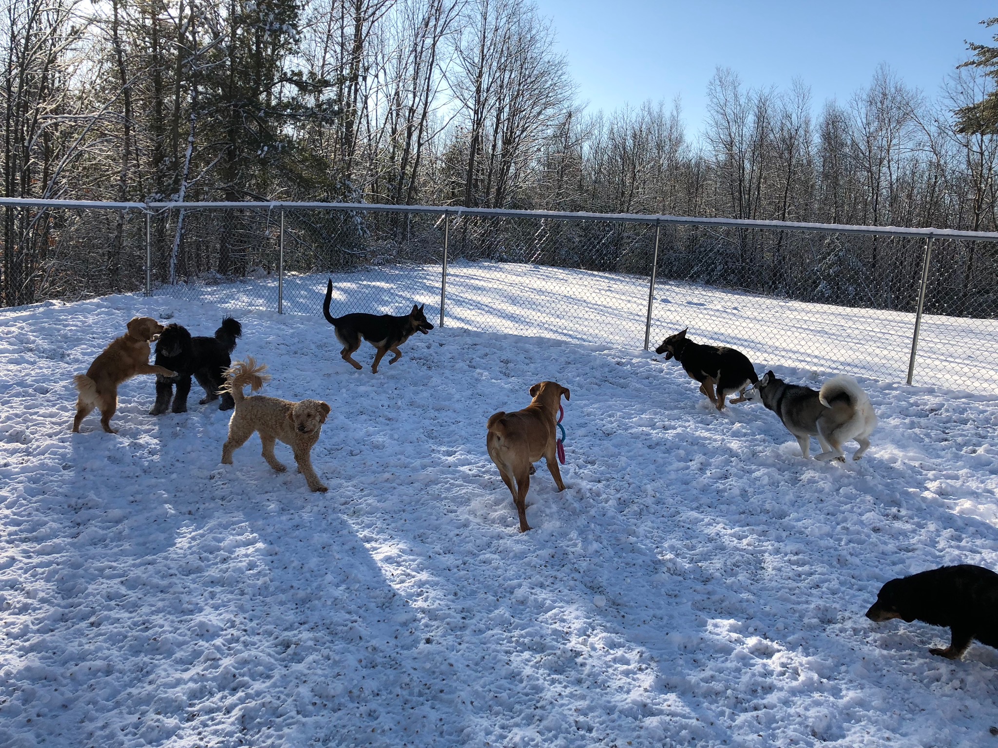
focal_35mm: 28
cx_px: 499
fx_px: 807
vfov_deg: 49.7
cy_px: 374
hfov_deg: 63.4
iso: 20
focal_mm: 4
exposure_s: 1/1372
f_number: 1.8
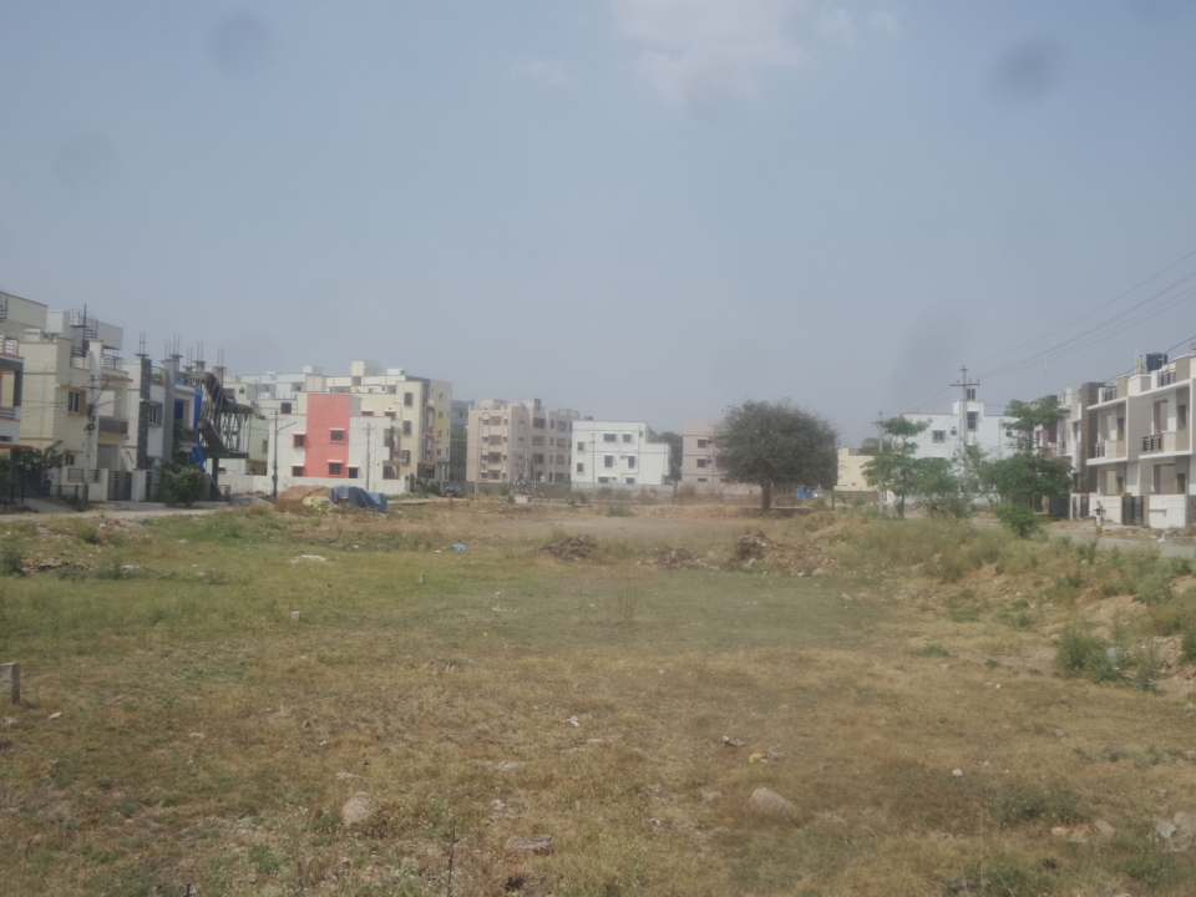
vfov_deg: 38.7
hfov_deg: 50.1
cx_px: 598
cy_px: 448
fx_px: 1278
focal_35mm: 37
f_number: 3.7
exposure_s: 1/1500
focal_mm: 6.6
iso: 100
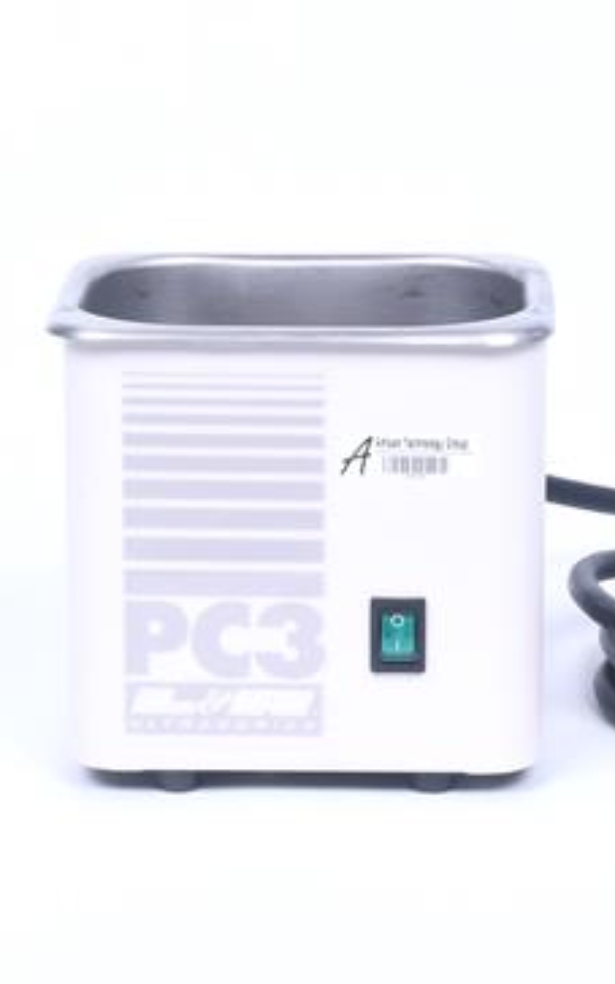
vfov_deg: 21.6
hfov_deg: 13.6
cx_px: 328
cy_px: 499
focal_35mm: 96
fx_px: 2573
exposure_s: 1/200
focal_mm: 38
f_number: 14
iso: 200
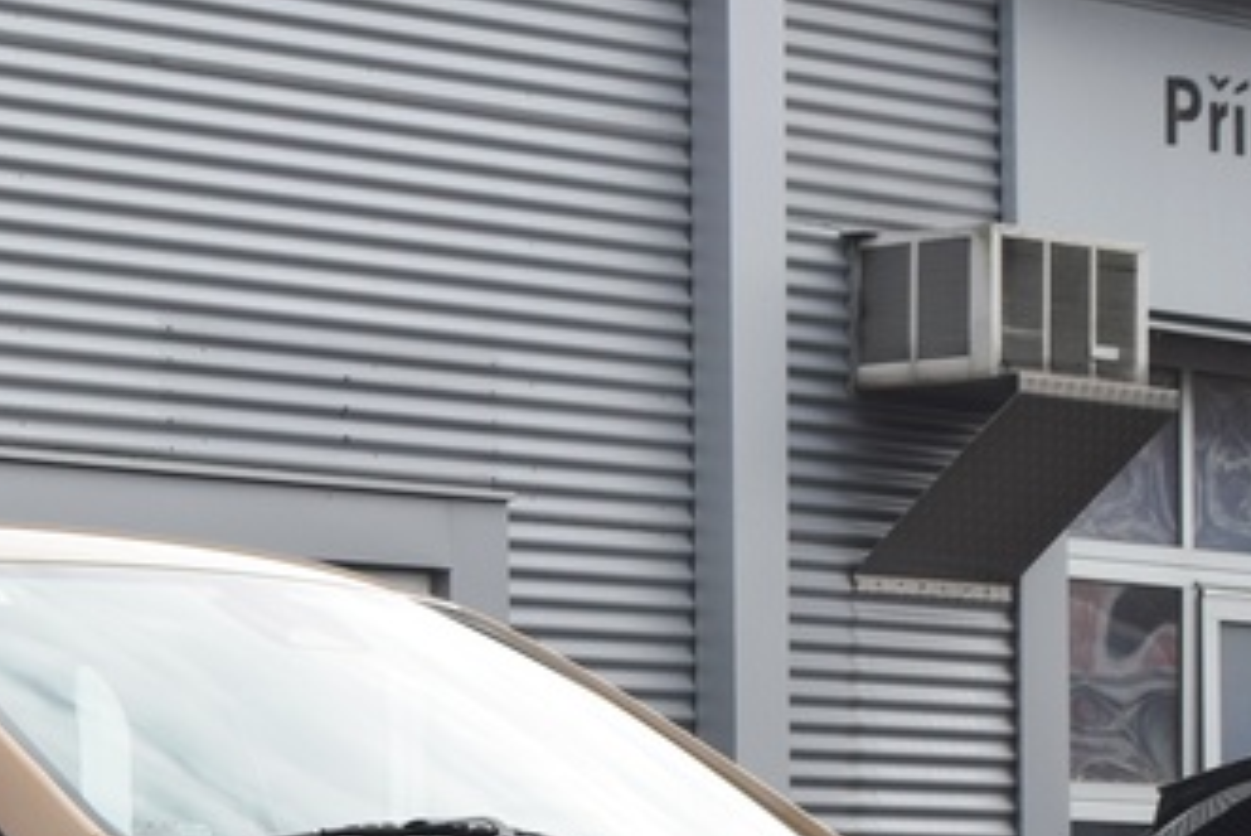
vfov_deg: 8.1
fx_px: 5869
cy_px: 970
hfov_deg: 12.1
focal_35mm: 169
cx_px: 212
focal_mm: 31
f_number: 8
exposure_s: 1/250
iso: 200
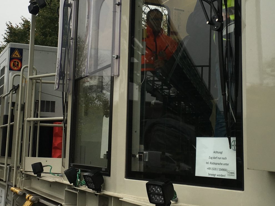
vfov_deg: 24.3
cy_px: 77
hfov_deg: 32.2
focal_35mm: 60
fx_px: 477
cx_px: 124
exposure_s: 1/269
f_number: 2.2
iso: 25
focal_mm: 4.15
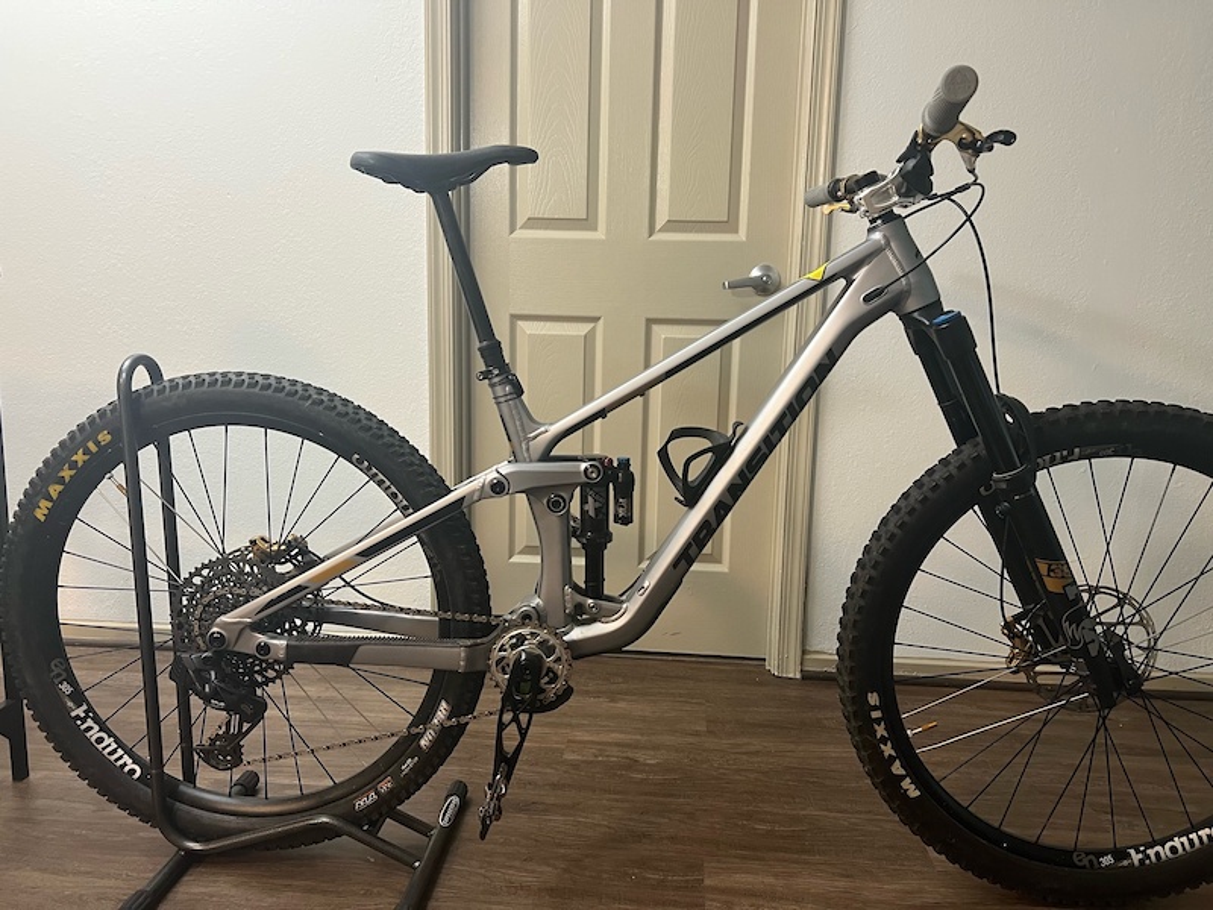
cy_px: 455
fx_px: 911
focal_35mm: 26
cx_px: 606
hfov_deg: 67.3
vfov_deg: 53.1
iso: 160
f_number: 1.5
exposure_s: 1/60
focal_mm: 5.7
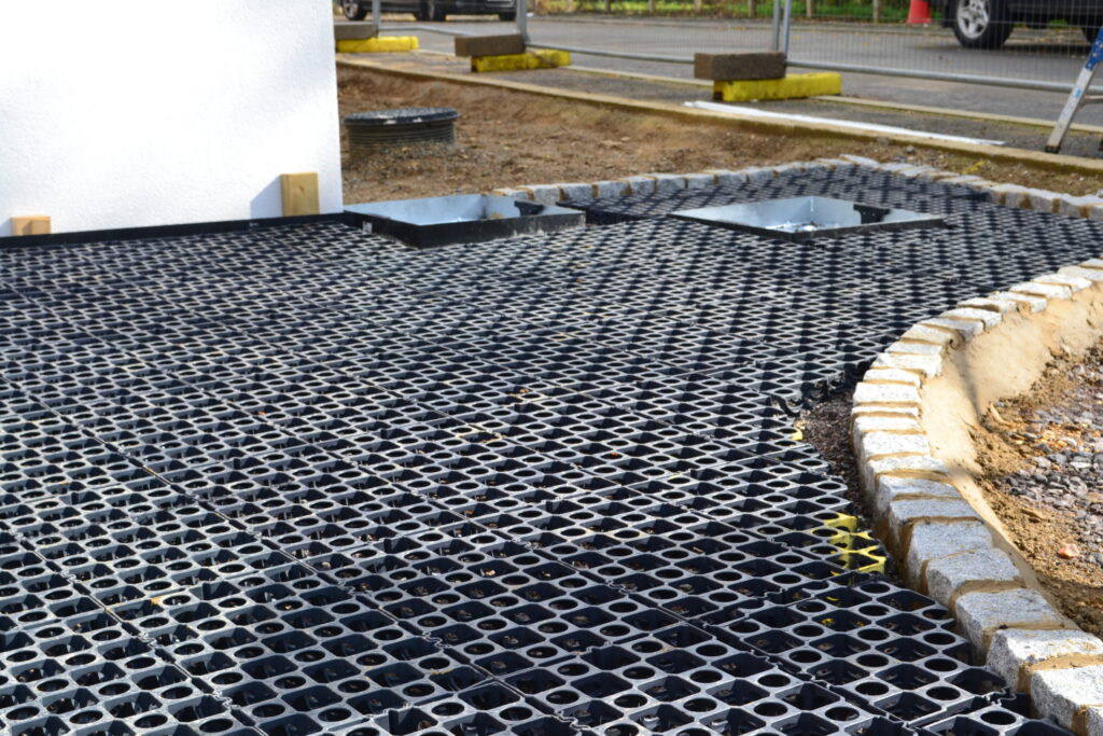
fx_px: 1747
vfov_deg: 23.8
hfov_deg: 35.0
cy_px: 368
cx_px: 552
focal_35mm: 57
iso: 400
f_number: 10
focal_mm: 38
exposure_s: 1/200
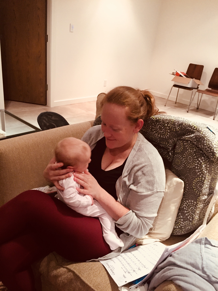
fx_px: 244
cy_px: 146
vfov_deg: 61.7
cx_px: 109
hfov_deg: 48.2
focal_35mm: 29
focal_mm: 4.15
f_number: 2.2
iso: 200
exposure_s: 1/30
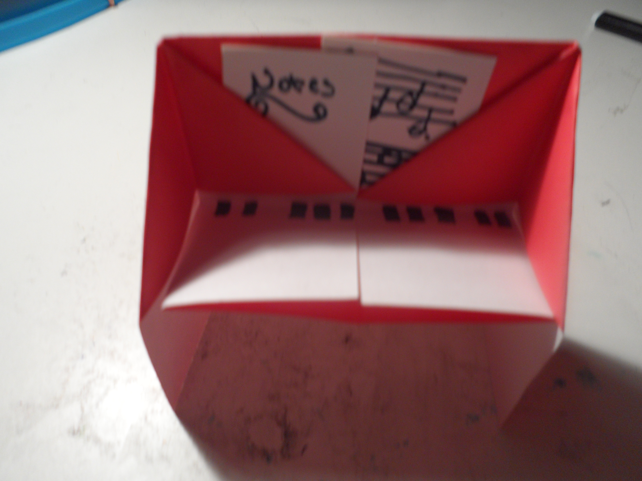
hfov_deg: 67.3
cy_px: 240
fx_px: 482
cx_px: 321
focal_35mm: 26
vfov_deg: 53.1
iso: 100
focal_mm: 4.9
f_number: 3.3
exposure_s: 1/30
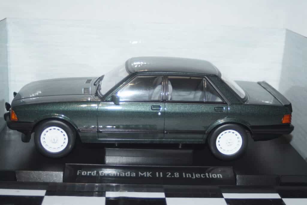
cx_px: 154
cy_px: 102
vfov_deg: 25.8
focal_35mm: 52
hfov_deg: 37.8
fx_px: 448
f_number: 4
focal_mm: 35
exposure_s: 1/160
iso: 250
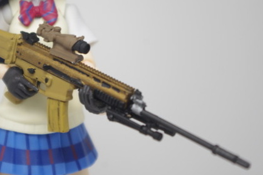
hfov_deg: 14.5
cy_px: 60
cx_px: 72
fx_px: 1029
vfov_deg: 9.7
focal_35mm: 141
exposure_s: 1/80
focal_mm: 55
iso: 200
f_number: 5.6
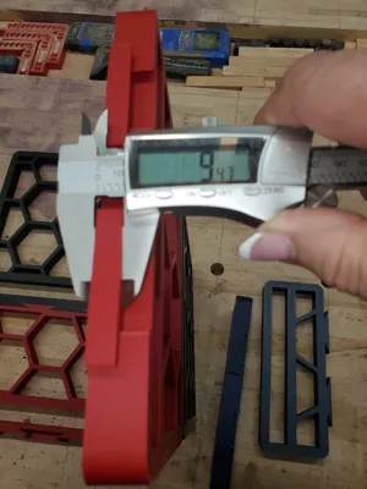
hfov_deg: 53.1
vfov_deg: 67.3
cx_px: 184
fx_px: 368
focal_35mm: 26
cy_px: 244
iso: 100
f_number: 2.4
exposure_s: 1/120
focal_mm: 4.3
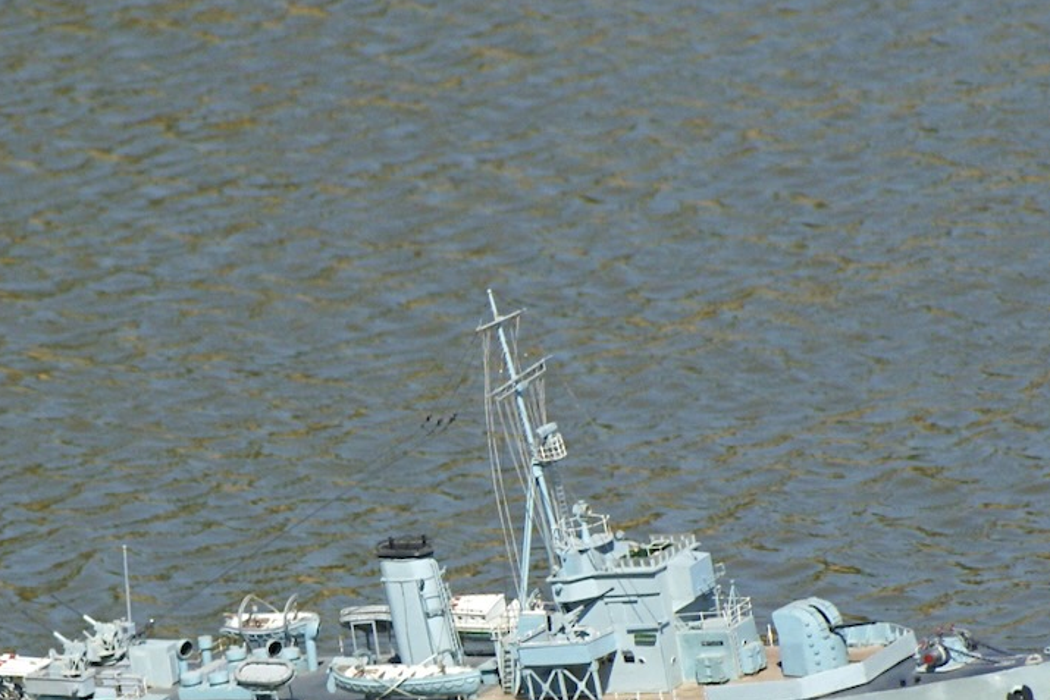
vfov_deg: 2.6
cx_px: 344
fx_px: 15665
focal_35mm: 537
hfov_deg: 3.8
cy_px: 568
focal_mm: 200
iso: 400
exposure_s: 1/500
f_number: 14
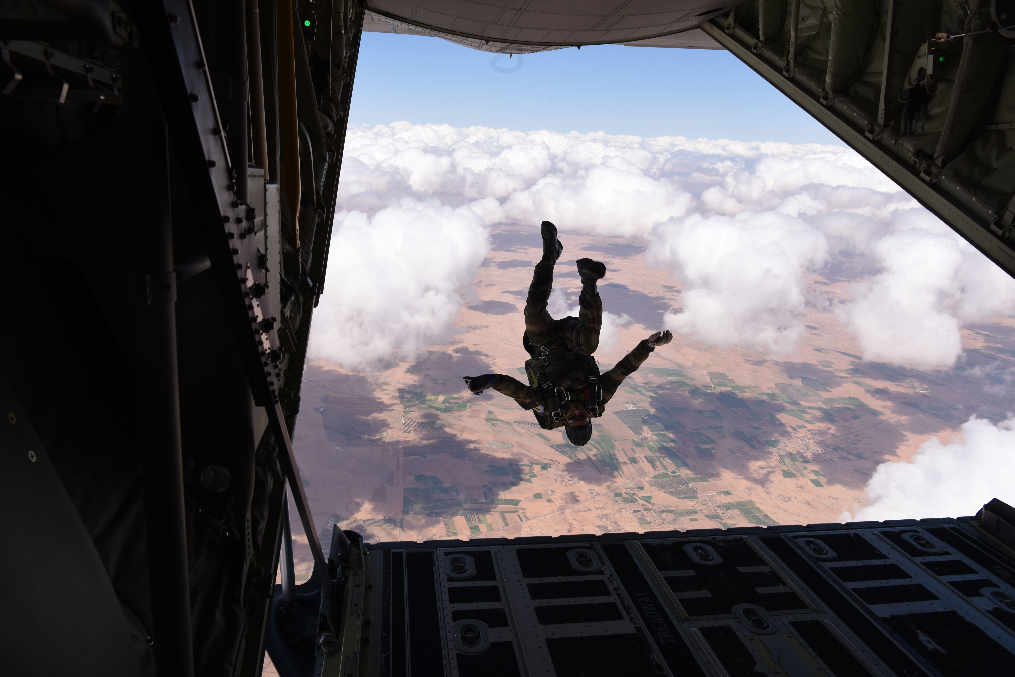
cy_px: 338
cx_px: 508
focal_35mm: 28
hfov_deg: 65.5
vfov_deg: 46.4
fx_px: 790
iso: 200
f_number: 11
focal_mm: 28
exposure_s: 1/500
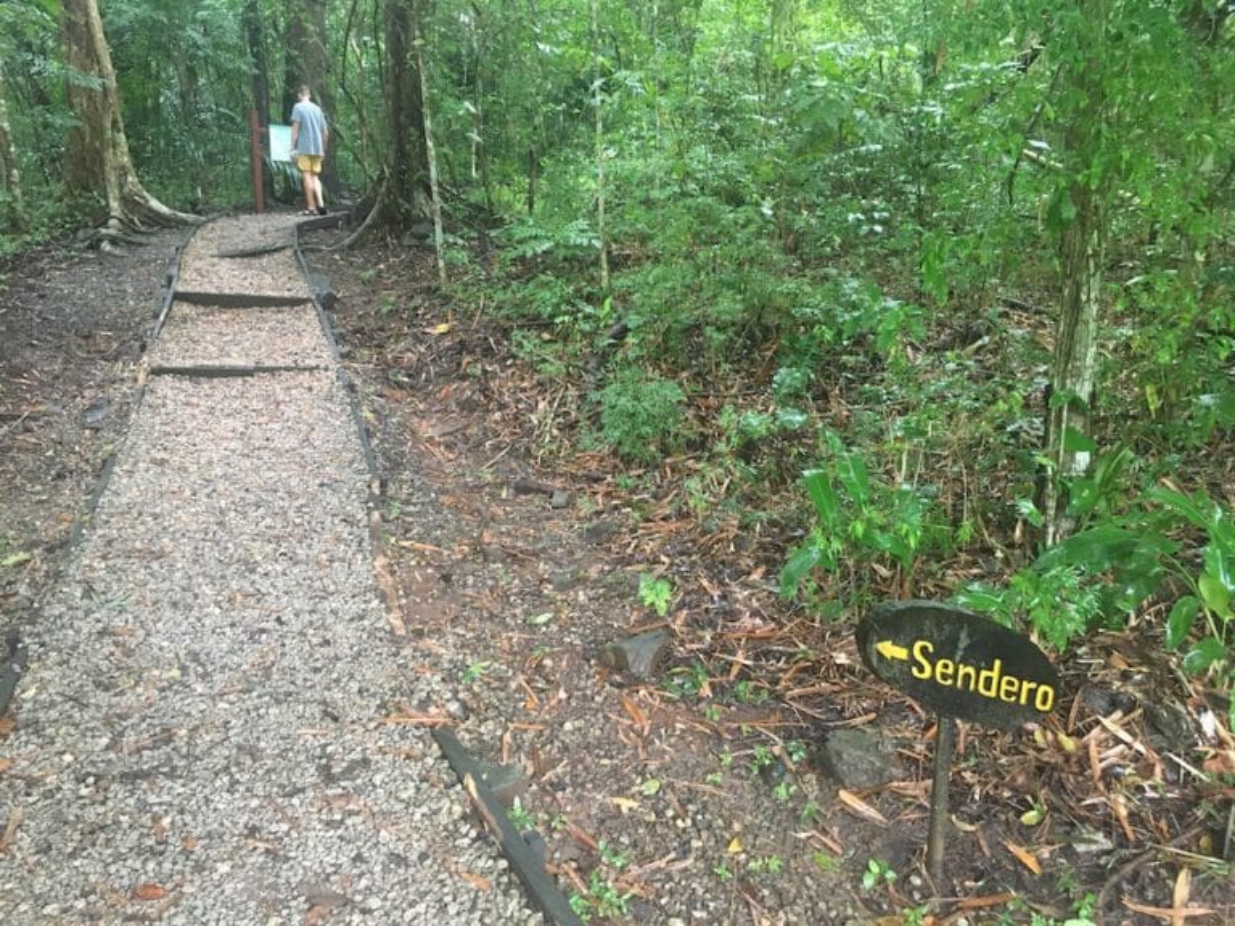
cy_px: 463
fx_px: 1035
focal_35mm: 29
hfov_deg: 61.7
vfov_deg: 48.2
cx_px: 618
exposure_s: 1/20
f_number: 2.2
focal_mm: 4.15
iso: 200
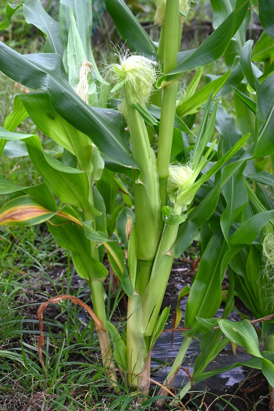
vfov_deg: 13.7
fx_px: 1711
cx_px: 137
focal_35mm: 150
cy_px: 206
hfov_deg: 9.2
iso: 800
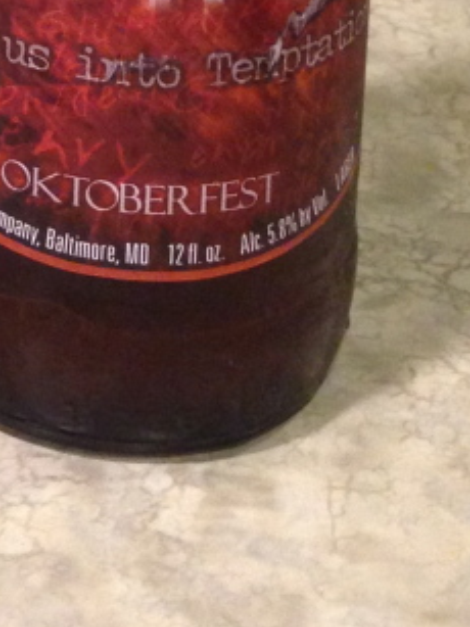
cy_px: -527
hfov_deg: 11.1
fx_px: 2337
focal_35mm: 129
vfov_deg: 13.6
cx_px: -194
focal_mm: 4.12
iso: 250
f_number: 2.4
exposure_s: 1/20
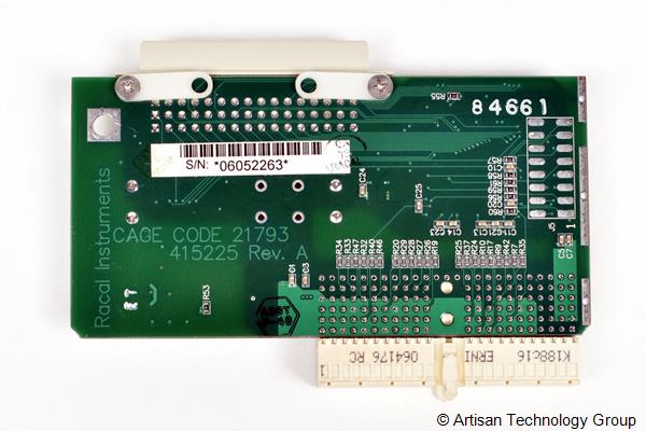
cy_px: 216
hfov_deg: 37.9
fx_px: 942
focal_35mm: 52
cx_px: 323
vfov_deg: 25.8
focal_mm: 35
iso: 200
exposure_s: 1/200
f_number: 11
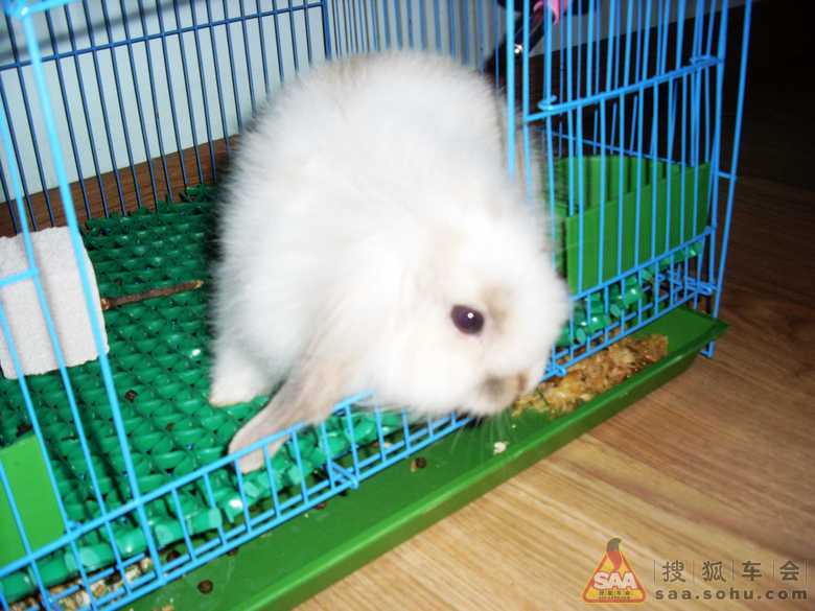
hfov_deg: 49.0
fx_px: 895
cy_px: 306
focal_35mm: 38
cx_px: 408
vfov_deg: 37.7
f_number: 3
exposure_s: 1/45
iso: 100
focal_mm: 6.3
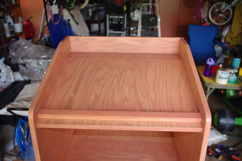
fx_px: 242
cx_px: 121
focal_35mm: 36
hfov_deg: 53.2
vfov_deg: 36.8
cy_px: 80
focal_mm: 24.38
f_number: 4
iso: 200
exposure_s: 1/30
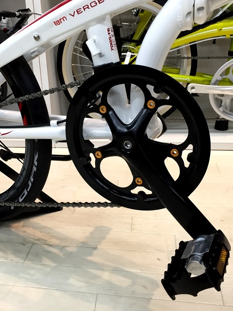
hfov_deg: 36.5
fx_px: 350
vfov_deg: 47.9
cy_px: 155
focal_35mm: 39
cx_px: 78
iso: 50
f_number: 2.2
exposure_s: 1/33
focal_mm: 4.15
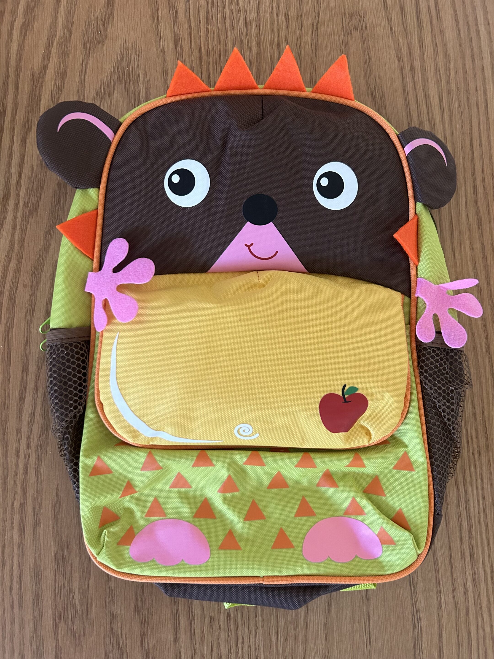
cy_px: 330
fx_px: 495
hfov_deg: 53.1
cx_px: 247
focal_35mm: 26
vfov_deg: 67.3
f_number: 1.5
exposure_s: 1/60
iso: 400
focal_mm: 5.7
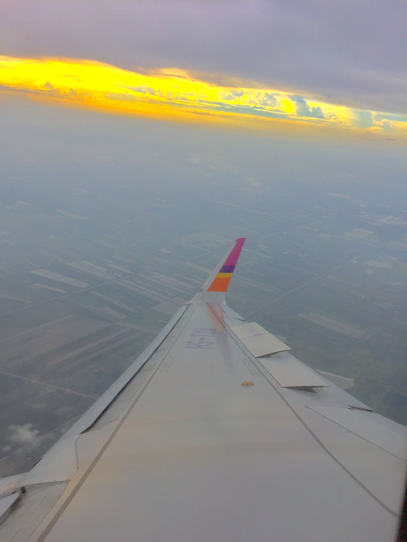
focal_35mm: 29
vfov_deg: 61.7
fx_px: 455
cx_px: 204
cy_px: 271
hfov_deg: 48.2
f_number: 2.2
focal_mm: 4.15
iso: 32
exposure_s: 1/791
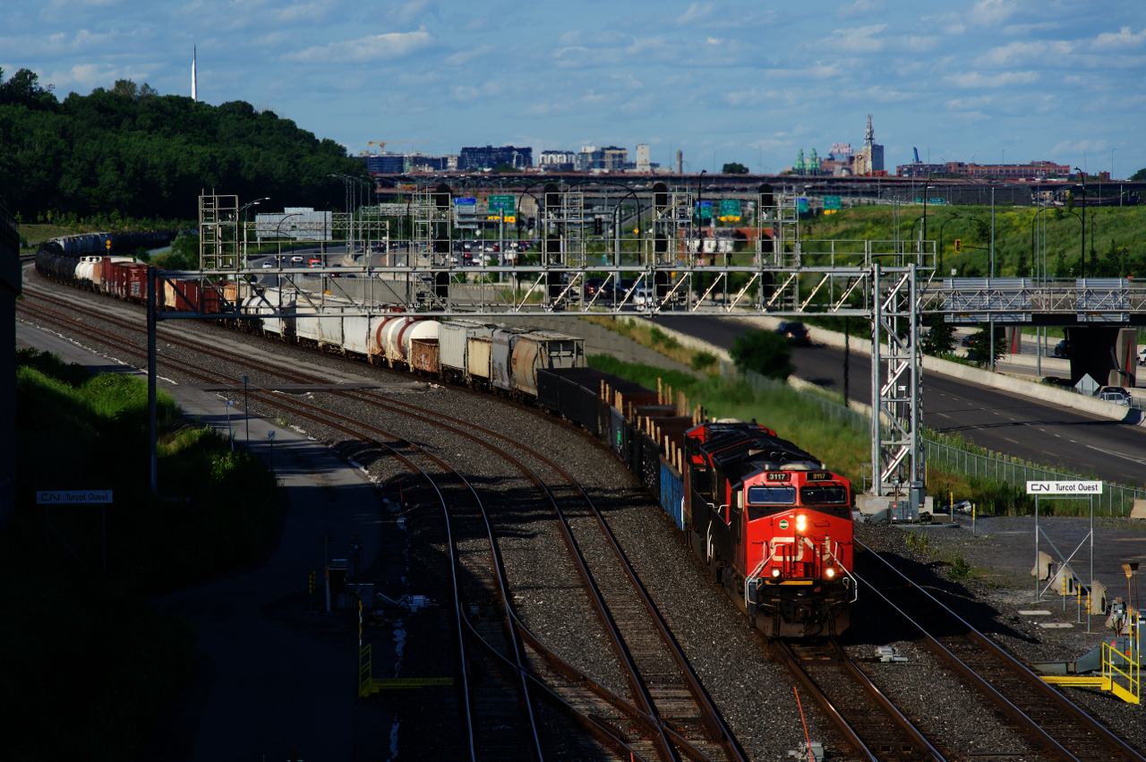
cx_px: 573
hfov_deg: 12.1
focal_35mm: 170
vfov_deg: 8.1
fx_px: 5407
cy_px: 381
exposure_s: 1/640
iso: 250
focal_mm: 170
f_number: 8
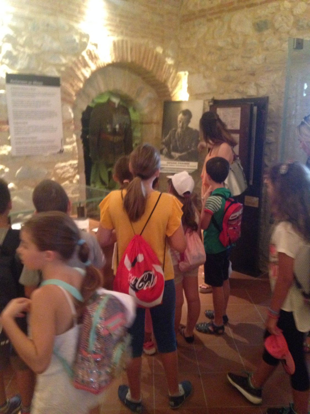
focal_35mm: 33
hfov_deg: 42.9
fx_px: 394
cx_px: 155
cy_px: 207
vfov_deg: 55.4
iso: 800
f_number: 2.4
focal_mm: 4.12
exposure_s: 1/15
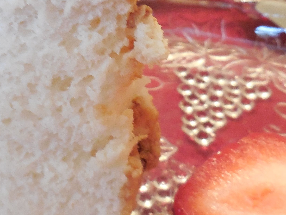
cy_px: 34
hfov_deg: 27.8
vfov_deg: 21.0
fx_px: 570
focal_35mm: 69
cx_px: 72
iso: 450
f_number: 3.1
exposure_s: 1/8
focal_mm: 4.5
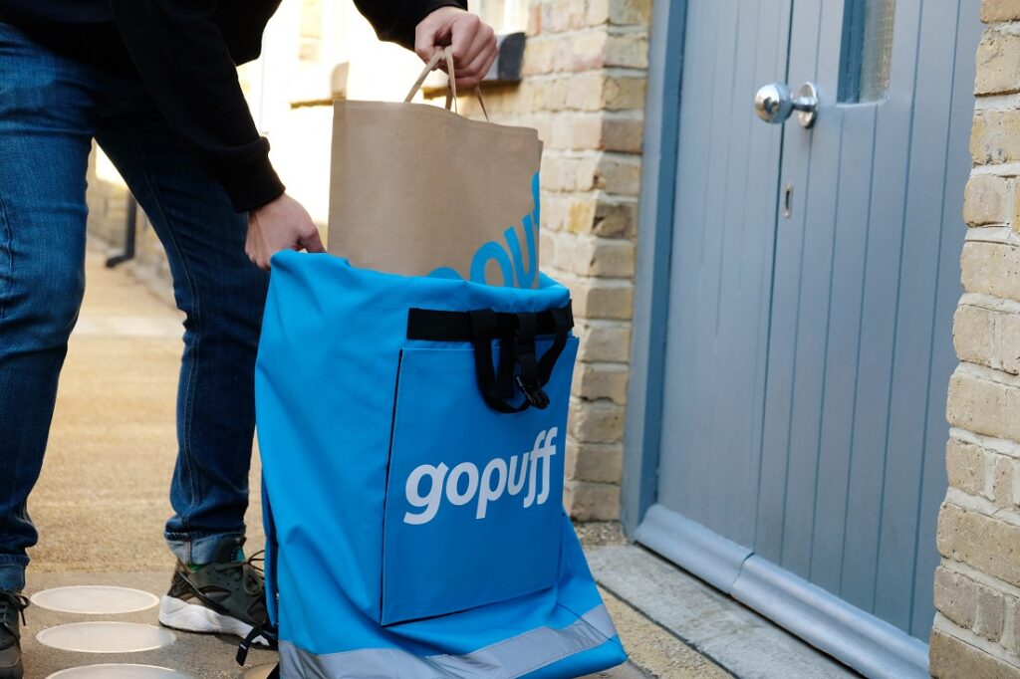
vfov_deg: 19.7
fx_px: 1954
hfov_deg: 29.3
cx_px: 510
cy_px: 340
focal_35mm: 69
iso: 800
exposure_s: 1/500
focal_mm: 46.3
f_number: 4
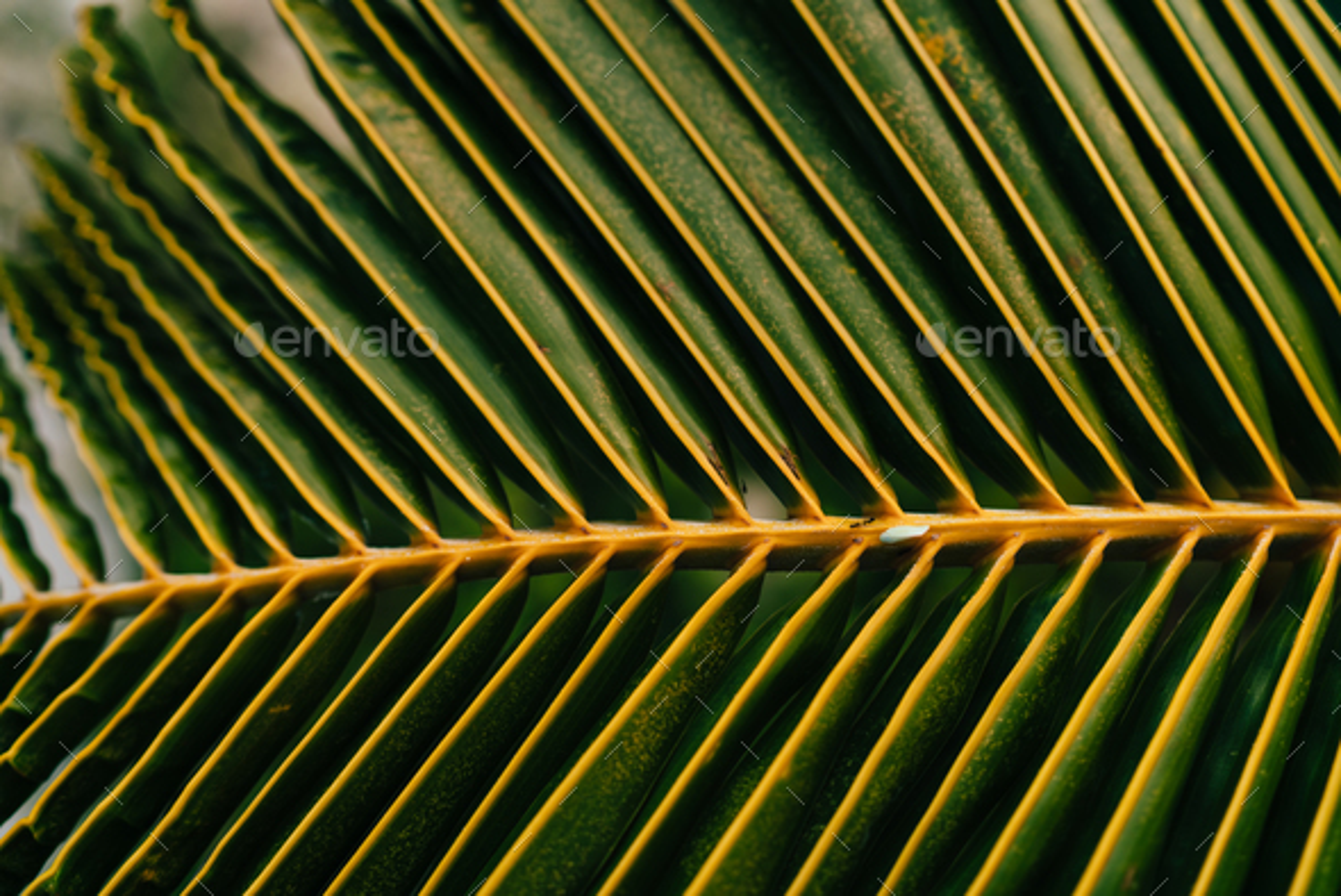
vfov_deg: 37.9
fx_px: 1304
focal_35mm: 35
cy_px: 448
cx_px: 670
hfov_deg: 54.4
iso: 100
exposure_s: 1/60
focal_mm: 35
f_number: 2.8
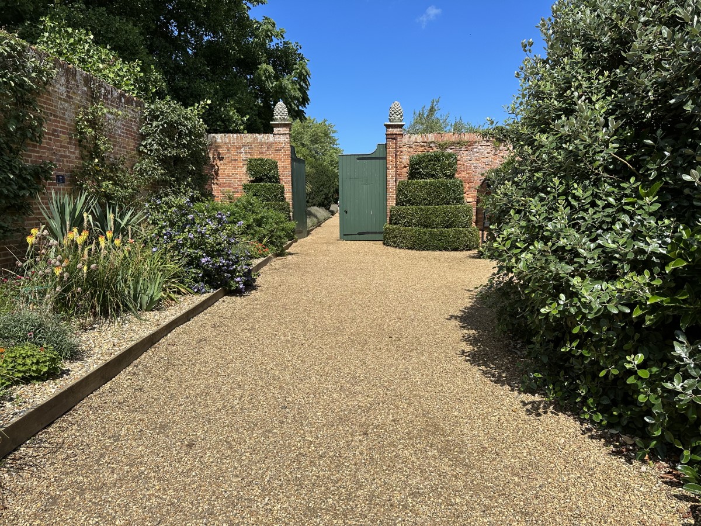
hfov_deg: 71.6
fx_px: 486
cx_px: 350
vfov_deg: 56.8
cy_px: 263
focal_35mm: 24
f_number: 1.78
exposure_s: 1/5263
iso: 80
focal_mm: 6.86
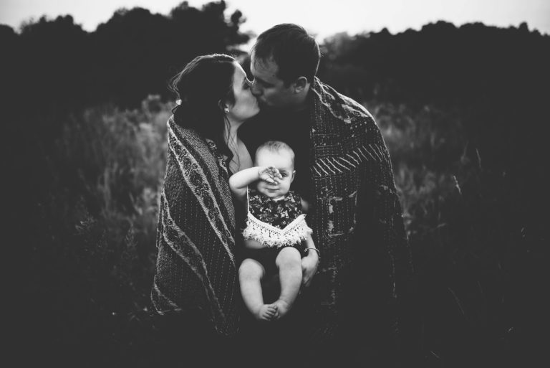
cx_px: 275
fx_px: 535
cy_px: 184
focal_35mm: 35
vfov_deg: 37.9
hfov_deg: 54.4
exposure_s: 1/800
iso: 125
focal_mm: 35
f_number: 1.4
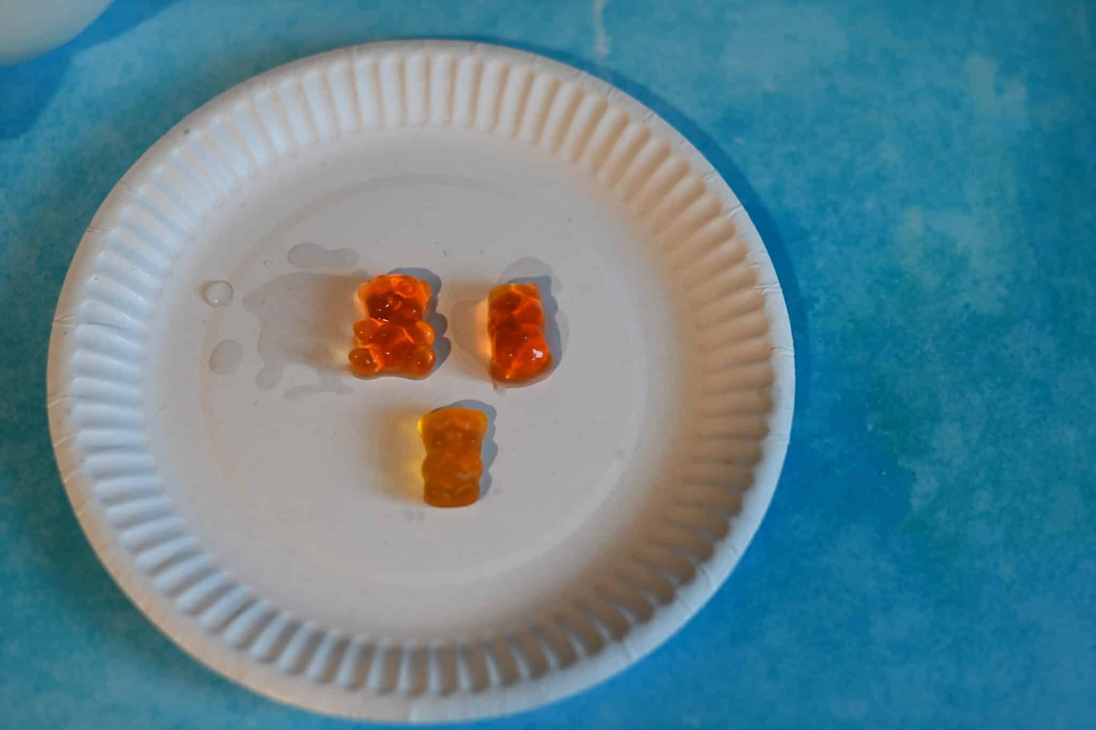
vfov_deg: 27.0
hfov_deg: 39.6
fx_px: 1521
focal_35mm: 50
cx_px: 548
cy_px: 365
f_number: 2.8
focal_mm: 50
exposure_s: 1/125
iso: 800
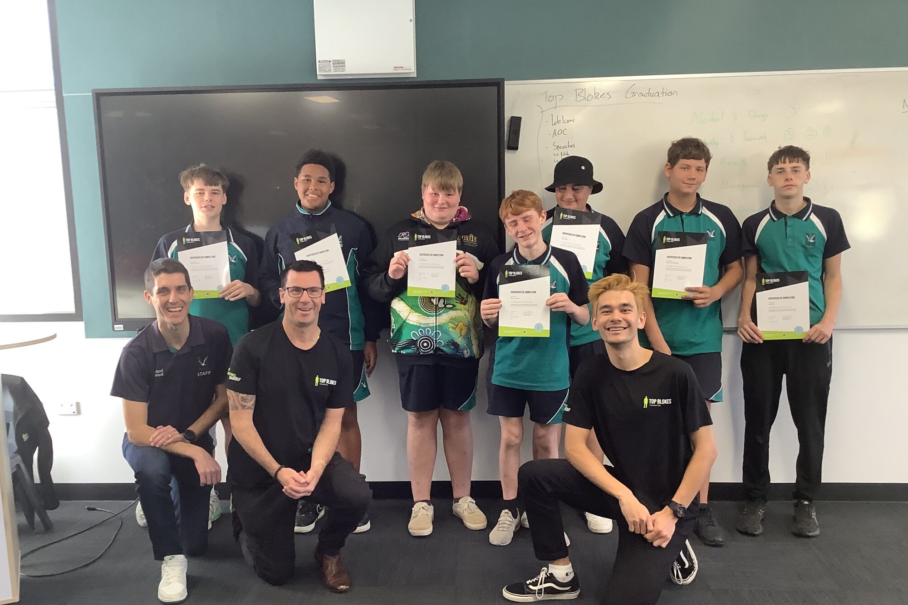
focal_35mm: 33
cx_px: 446
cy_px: 344
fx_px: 832
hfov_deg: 57.2
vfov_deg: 39.9
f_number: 2.4
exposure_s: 1/60
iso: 125
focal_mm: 3.3
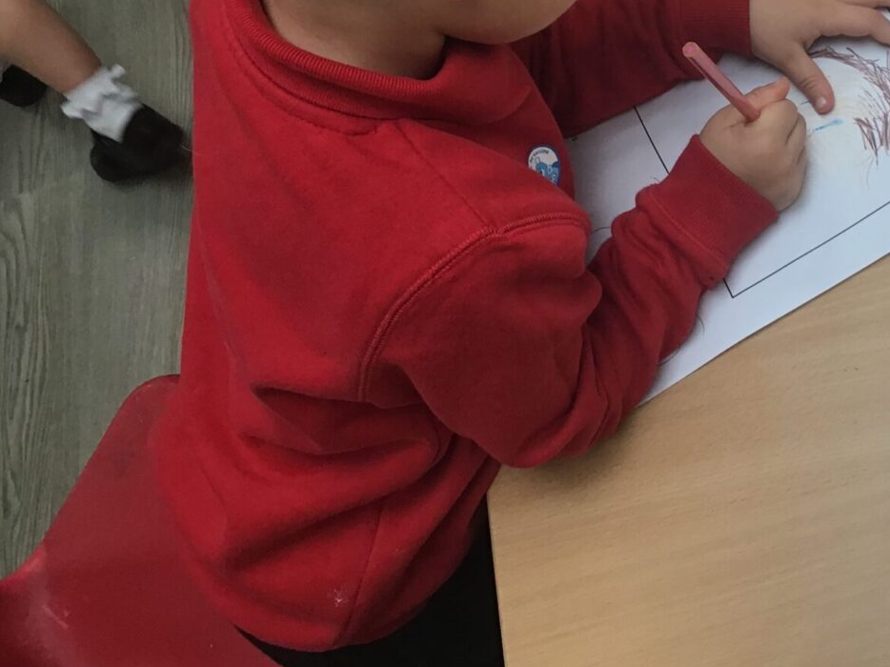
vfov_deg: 28.0
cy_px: 142
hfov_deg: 36.3
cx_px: 700
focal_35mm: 51
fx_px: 1311
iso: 25
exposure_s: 1/33
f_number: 2.4
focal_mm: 3.3
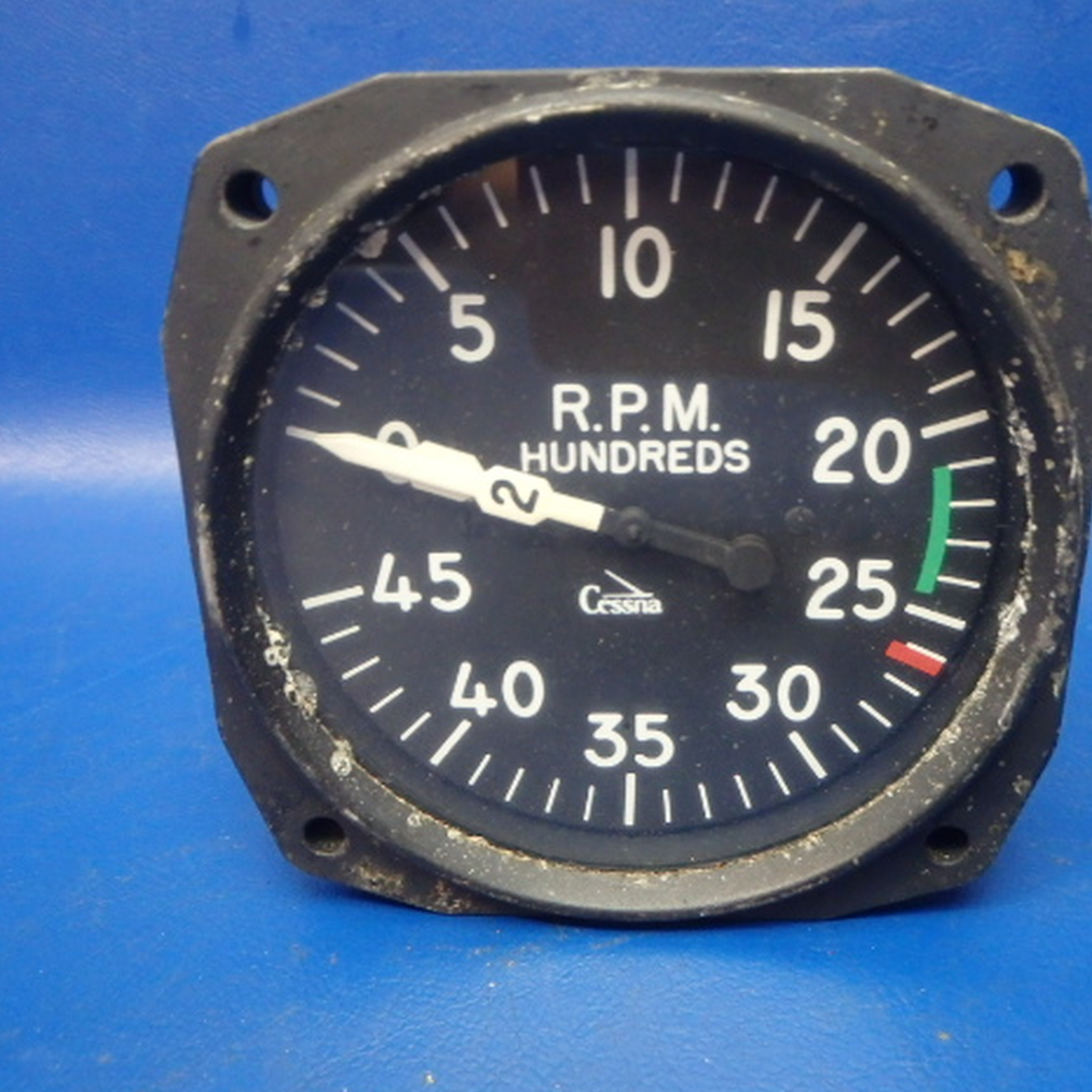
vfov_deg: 48.4
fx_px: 1213
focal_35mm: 34
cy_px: 558
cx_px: 605
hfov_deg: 48.4
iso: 800
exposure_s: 1/25
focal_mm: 5
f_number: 3.9
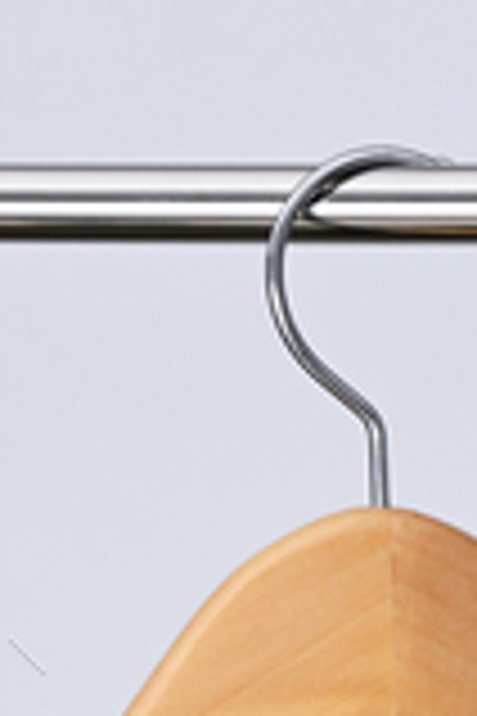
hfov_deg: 2.9
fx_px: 9420
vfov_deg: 4.3
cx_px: 320
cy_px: 1610
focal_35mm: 474
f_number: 14
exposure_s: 1/125
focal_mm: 85
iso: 100
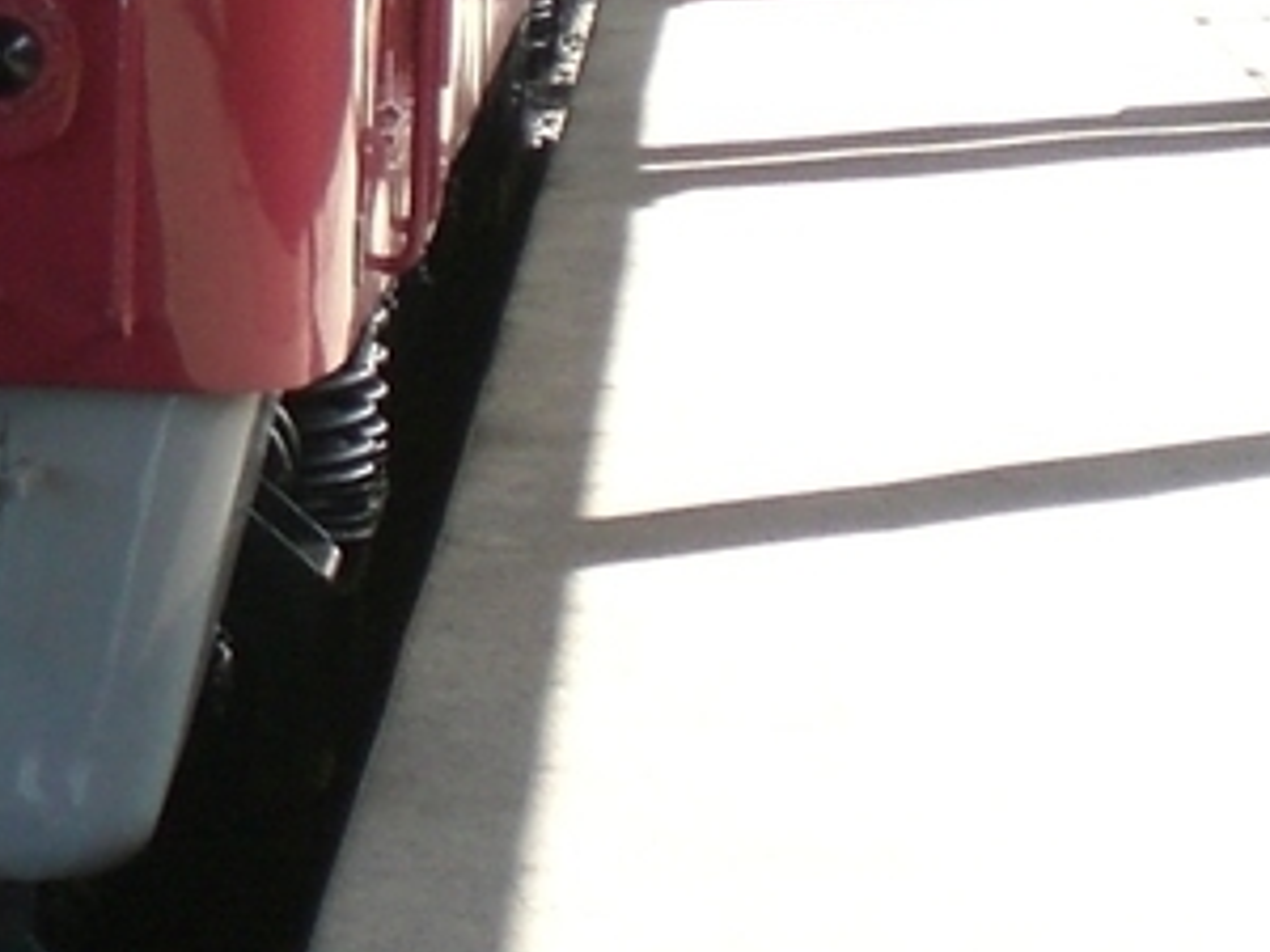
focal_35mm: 152
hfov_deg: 12.5
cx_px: -533
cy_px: -93
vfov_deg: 9.7
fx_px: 5577
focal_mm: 6.3
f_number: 3.1
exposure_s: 1/250
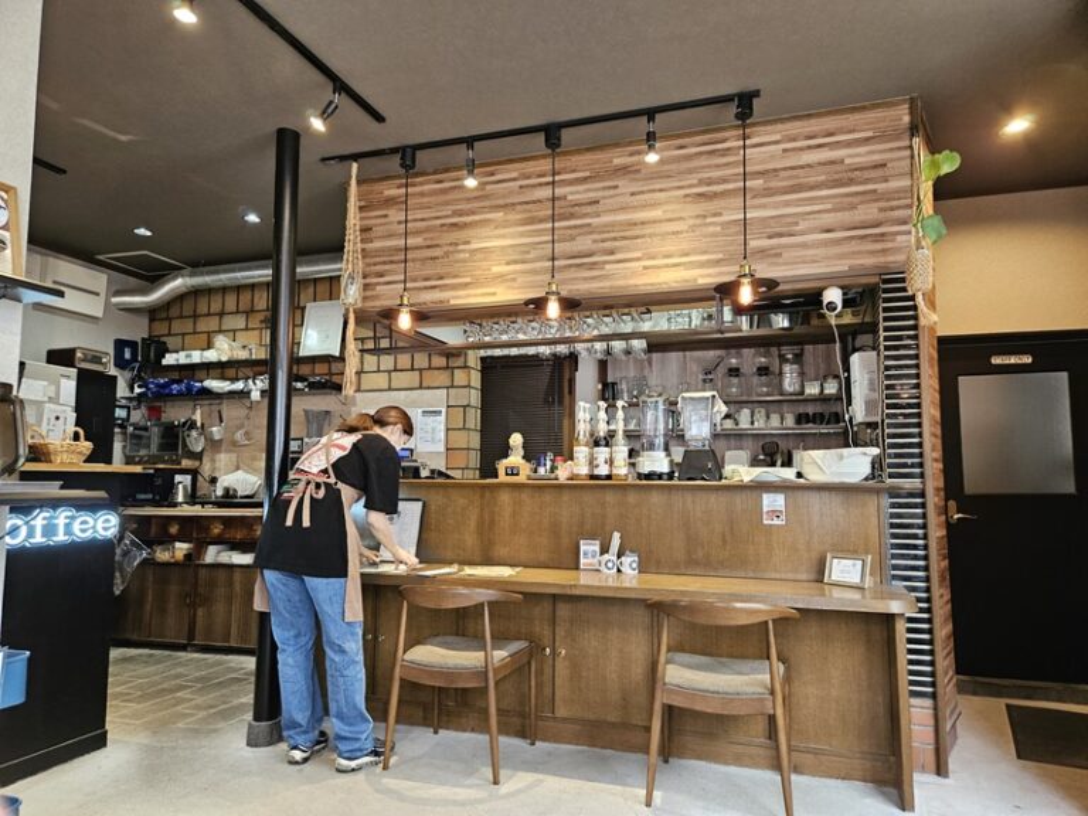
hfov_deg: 73.9
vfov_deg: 58.9
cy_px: 408
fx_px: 723
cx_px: 544
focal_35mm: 23
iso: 320
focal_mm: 5.4
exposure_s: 1/69
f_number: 1.8
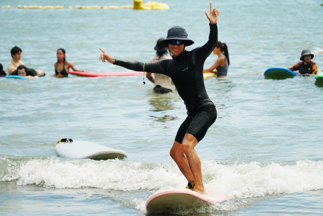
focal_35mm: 244
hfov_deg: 8.4
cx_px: 162
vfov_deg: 5.6
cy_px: 108
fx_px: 2194
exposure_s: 1/320
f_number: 6.3
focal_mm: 163
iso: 160
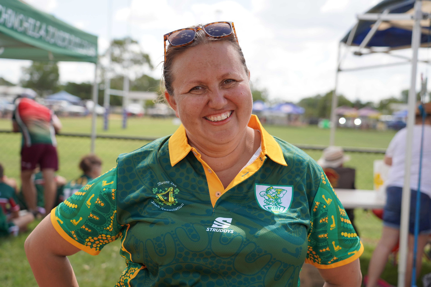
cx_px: 216
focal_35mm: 48
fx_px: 575
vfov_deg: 28.1
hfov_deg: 41.1
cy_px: 144
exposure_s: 1/400
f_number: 4.5
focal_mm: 48
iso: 100
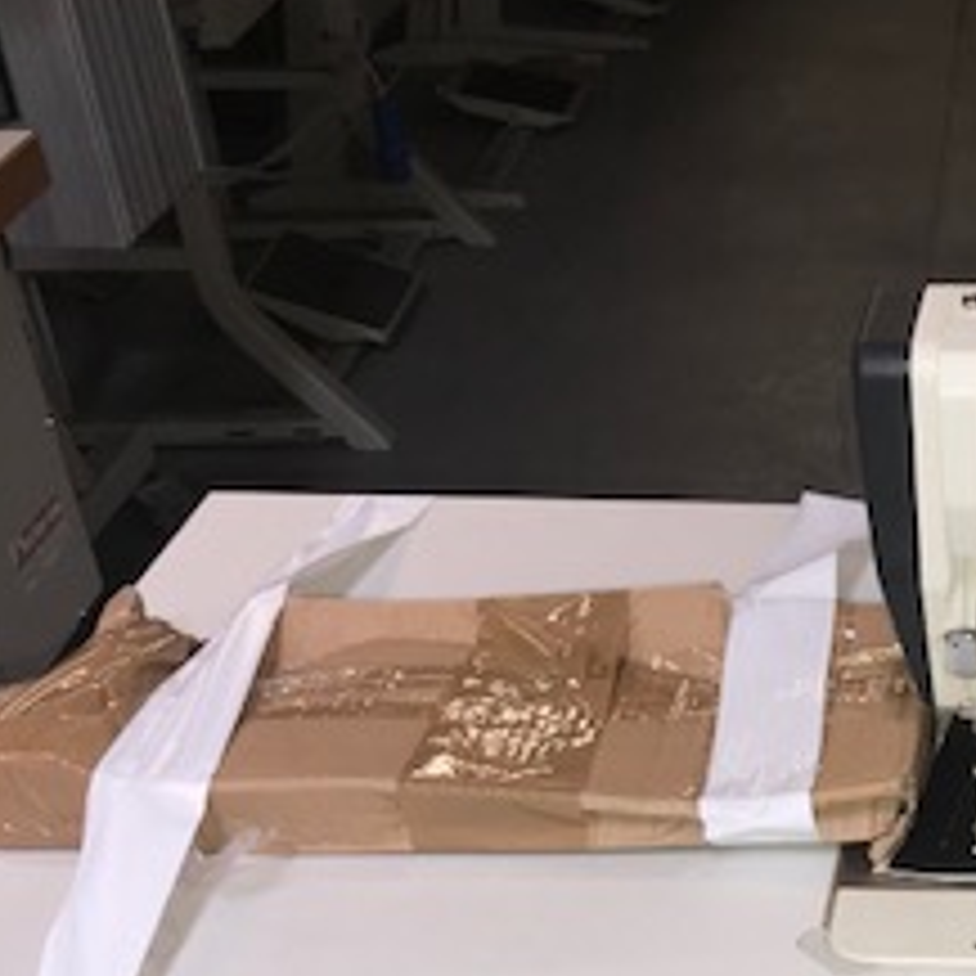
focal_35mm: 73
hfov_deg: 21.8
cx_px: 1192
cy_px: 989
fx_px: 2329
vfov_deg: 22.7
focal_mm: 3.99
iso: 20
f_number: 1.8
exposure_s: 1/43
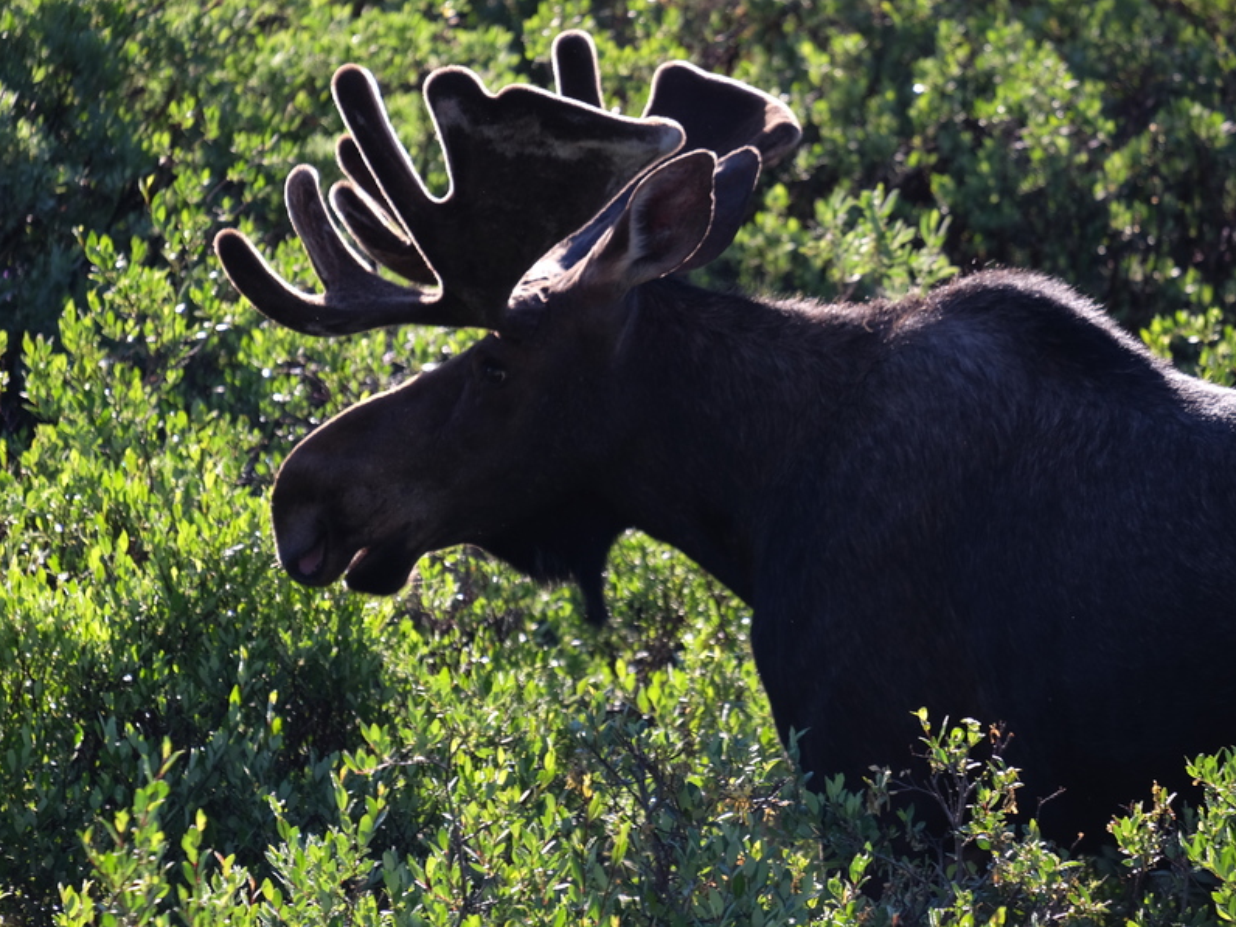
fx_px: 11640
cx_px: 616
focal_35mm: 326
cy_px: 464
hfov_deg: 6.1
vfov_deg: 4.6
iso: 200
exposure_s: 1/170
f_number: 5.6
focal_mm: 200
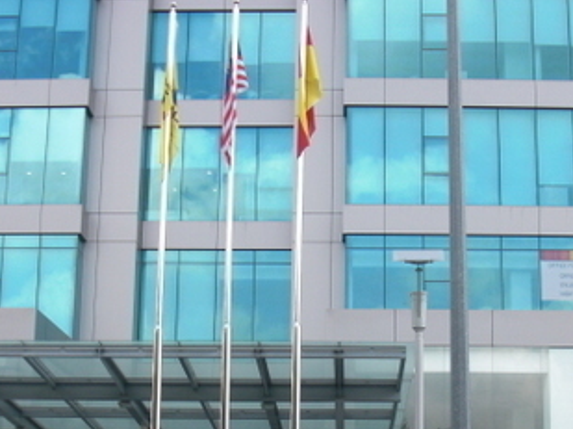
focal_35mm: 70
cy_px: 390
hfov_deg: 27.7
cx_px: 354
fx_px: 1157
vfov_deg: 20.5
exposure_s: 1/320
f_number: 2.8
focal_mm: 6.3
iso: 50
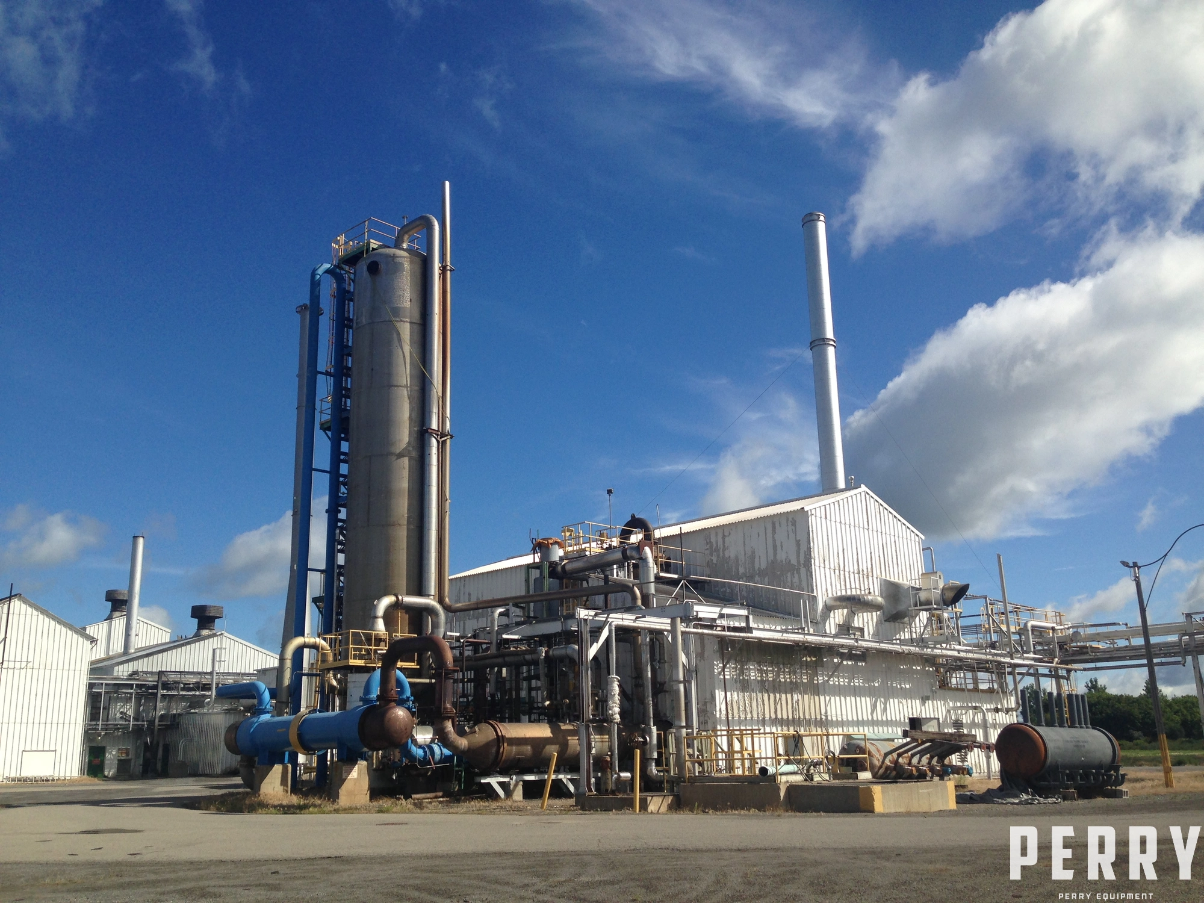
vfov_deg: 42.9
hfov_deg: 55.4
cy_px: 452
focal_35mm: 33
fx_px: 1148
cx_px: 602
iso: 50
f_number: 2.4
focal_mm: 4.12
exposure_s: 1/2463
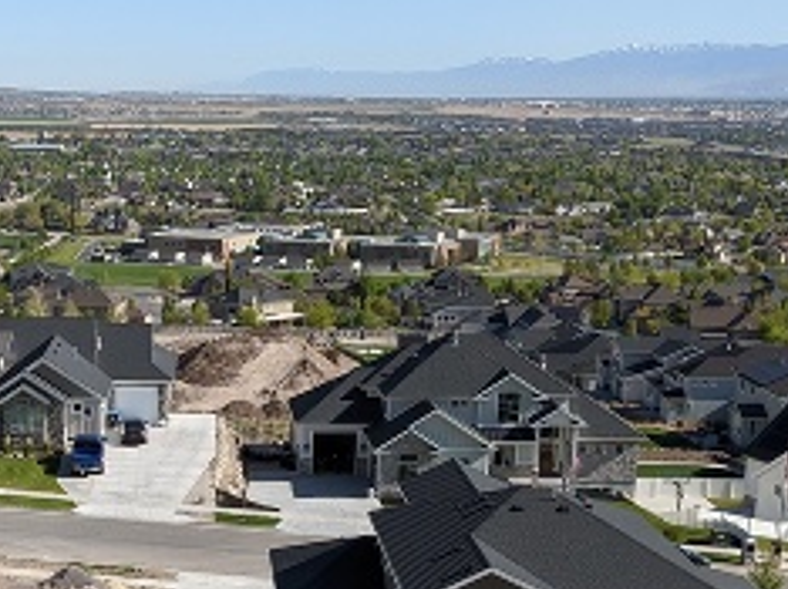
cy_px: 562
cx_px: 71
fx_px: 1683
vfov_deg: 19.4
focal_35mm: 74
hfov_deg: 25.5
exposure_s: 1/3356
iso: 69
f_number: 1.73
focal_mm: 4.38
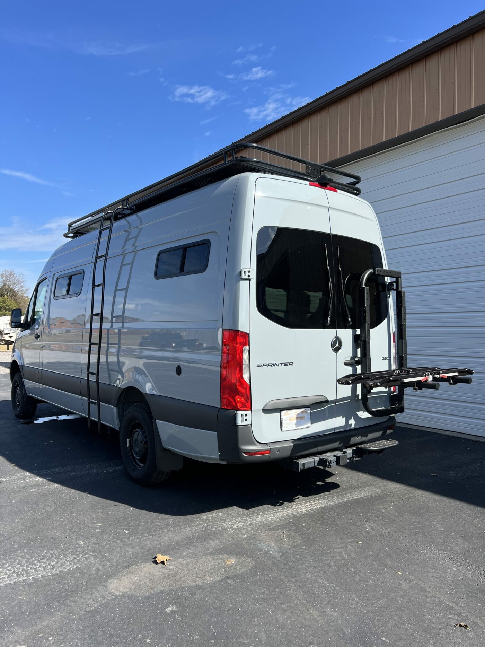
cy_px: 324
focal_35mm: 26
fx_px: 486
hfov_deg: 53.1
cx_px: 242
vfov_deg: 67.3
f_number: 1.5
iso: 50
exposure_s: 1/2695
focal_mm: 5.7
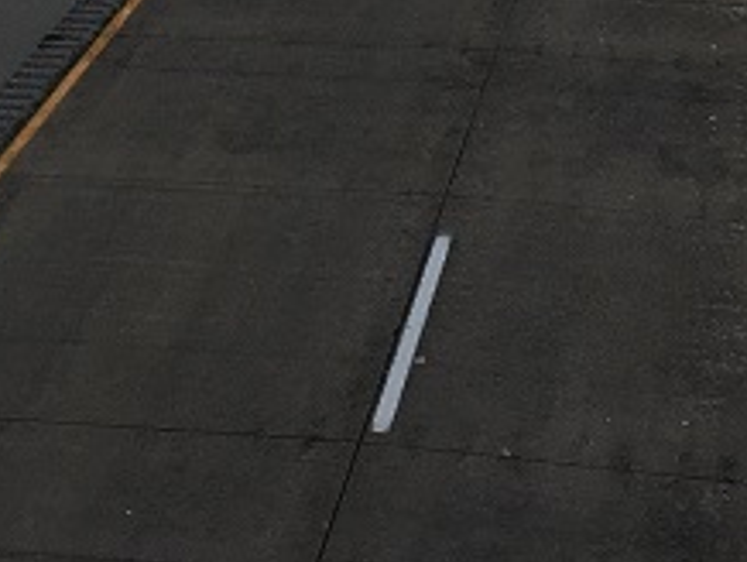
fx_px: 2873
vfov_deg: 10.3
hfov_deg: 14.7
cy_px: -535
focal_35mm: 133
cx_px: 130
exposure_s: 1/2137
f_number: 2.2
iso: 25
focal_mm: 4.15
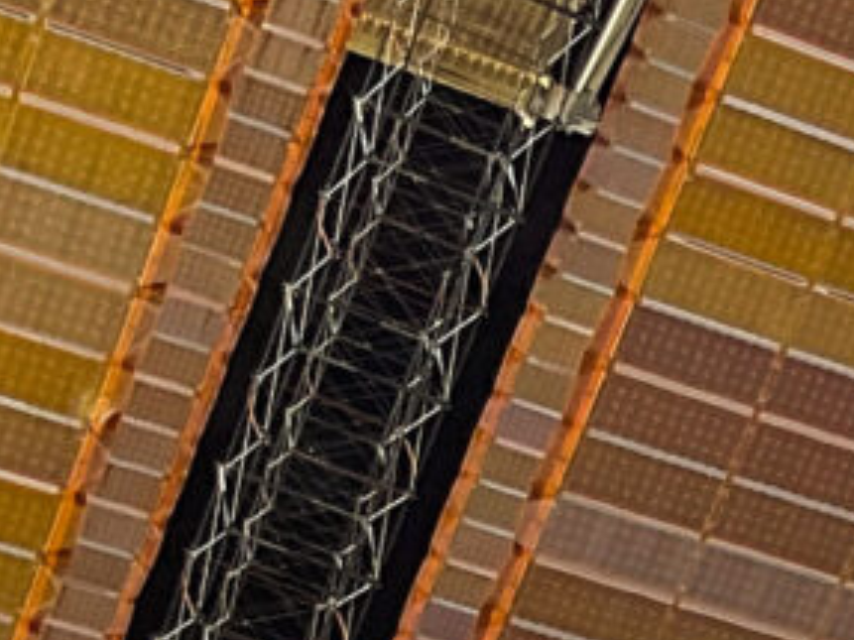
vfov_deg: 6.6
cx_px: 1324
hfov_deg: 9.3
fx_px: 5105
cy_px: 1875
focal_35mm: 207
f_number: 1.8
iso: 20
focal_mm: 3
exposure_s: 1/2000
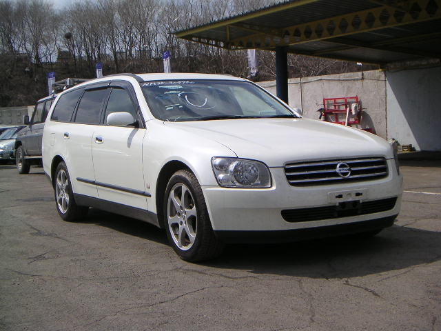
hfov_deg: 38.2
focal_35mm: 50
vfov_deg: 29.1
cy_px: 166
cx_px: 220
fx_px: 637
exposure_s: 1/350
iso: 64
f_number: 6.7
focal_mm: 6.5
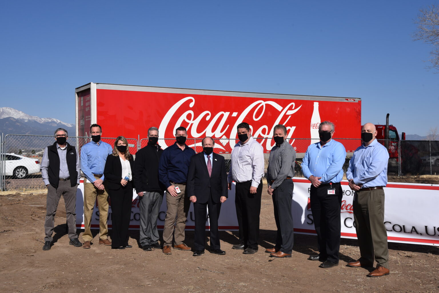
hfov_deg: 48.4
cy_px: 146
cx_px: 220
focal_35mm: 40
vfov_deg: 33.4
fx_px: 488
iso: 200
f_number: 11
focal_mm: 40
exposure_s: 1/500
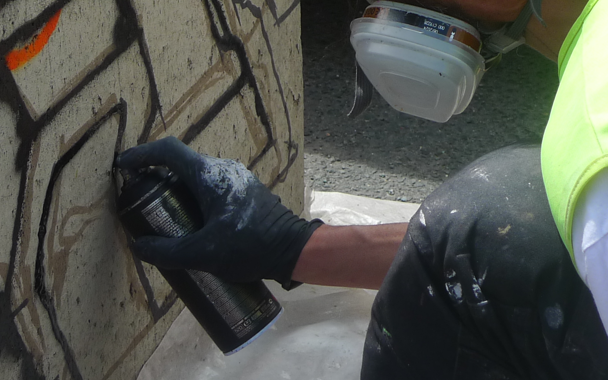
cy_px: 8
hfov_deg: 14.2
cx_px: 202
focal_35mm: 147
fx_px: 2436
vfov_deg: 8.9
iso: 80
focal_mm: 12.8
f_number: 4
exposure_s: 1/500
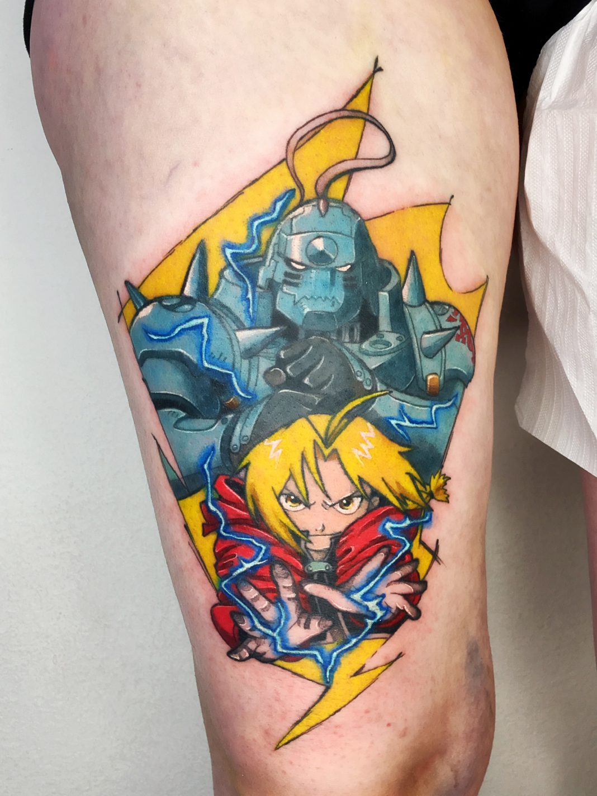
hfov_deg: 48.2
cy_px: 398
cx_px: 298
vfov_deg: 61.7
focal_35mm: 29
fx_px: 667
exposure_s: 1/169
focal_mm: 4.15
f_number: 2.2
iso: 25
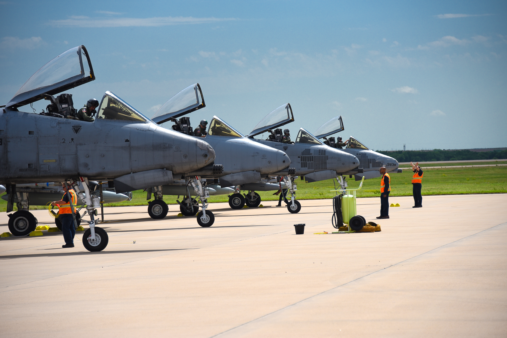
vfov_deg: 8.1
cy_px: 169
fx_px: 2395
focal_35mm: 170
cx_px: 254
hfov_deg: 12.1
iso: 125
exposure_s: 1/1250
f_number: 5.6
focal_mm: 170
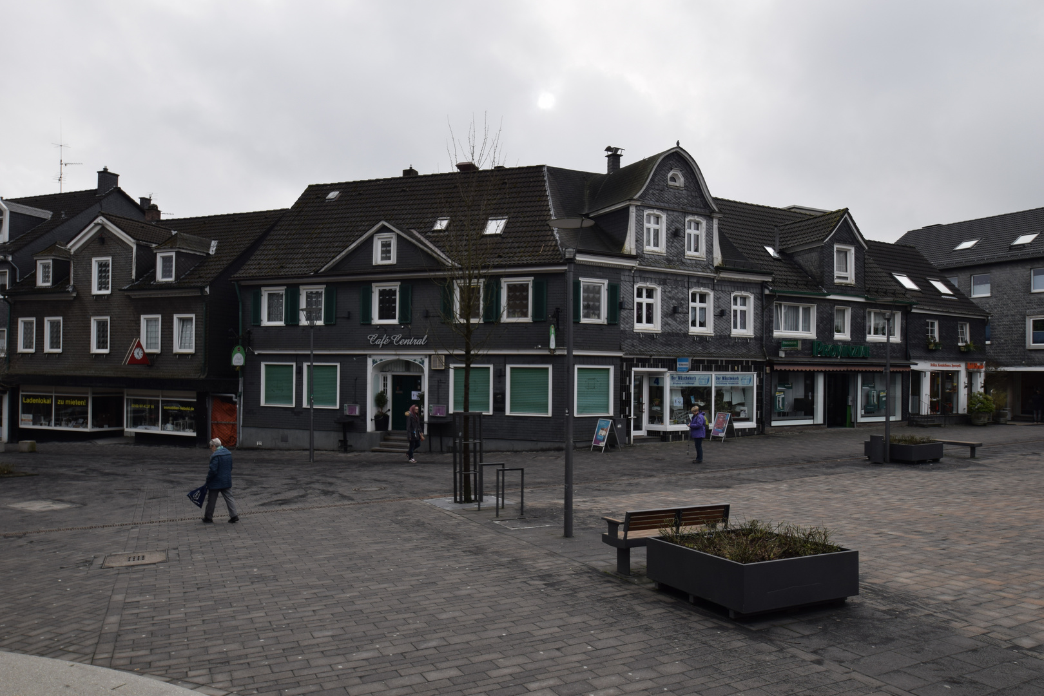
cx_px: 522
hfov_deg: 73.7
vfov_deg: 53.1
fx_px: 696
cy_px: 348
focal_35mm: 24
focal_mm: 16
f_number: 13
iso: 200
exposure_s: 1/125
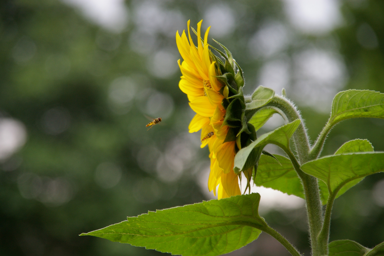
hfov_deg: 8.1
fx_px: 2718
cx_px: 192
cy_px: 128
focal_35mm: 255
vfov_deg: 5.4
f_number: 5.6
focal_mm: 170
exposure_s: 1/180
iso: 400
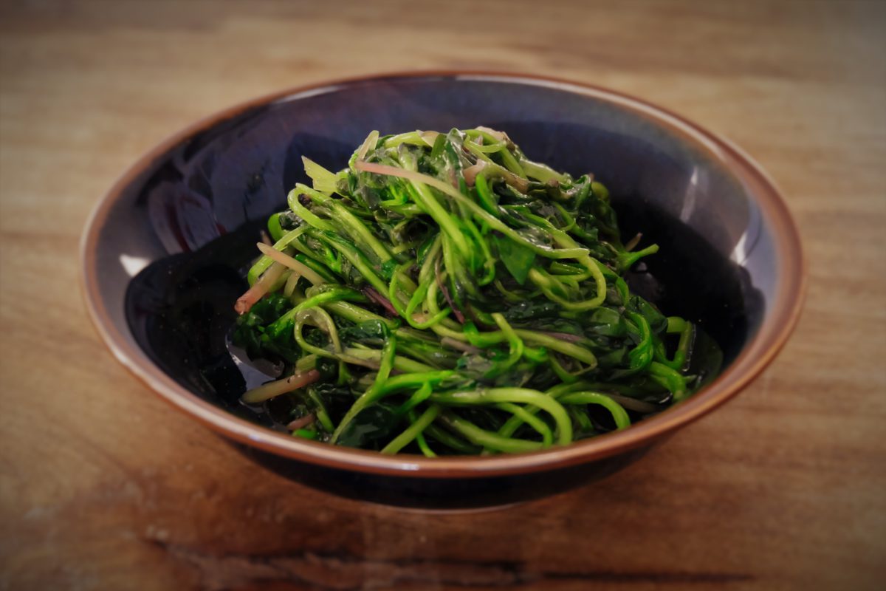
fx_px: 4208
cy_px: 296
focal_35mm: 171
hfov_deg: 12.0
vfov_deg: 8.0
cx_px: 443
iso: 2500
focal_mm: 113.8
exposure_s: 1/120
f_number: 5.6
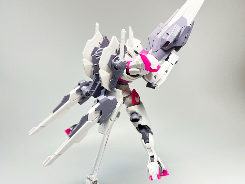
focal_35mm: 27
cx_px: 122
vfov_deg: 51.3
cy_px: 93
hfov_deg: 65.3
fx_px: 191
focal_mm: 5.1
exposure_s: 1/122
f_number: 1.6
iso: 100
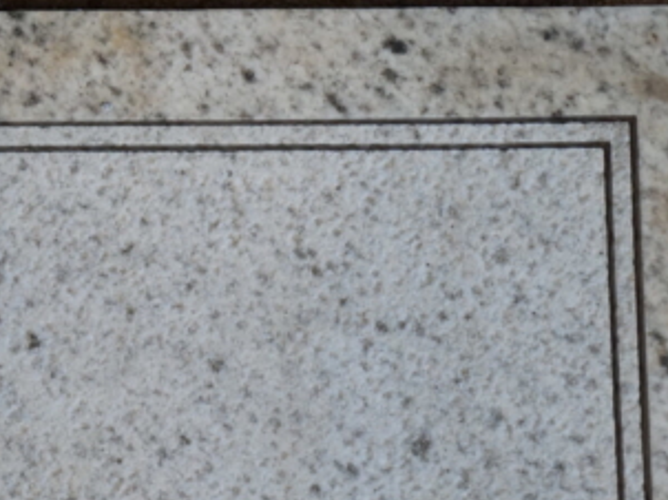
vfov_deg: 10.6
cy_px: 473
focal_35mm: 139
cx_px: -219
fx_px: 2672
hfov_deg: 13.7
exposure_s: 1/60
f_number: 6.3
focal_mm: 29
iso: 640
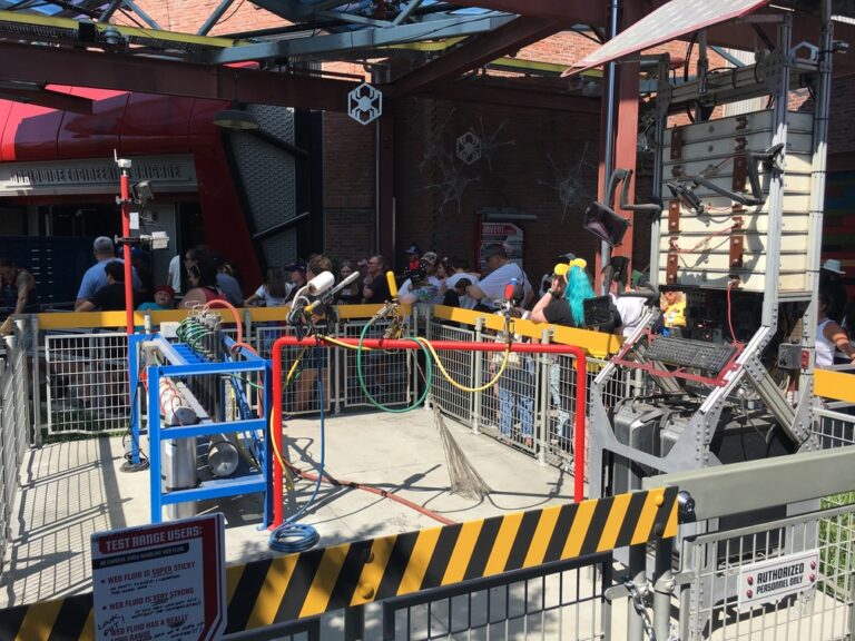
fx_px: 716
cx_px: 428
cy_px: 320
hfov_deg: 61.7
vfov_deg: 48.2
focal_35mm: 29
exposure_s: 1/1166
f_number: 2.2
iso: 25
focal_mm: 4.15
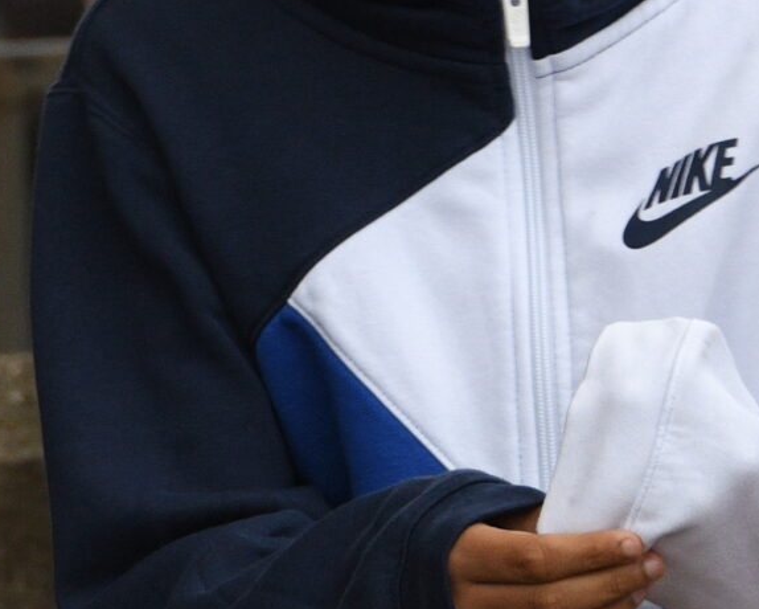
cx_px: 705
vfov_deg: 0.6
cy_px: -36
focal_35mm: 2635
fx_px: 59232
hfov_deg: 0.7
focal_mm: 420
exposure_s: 1/125
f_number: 8
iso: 1000
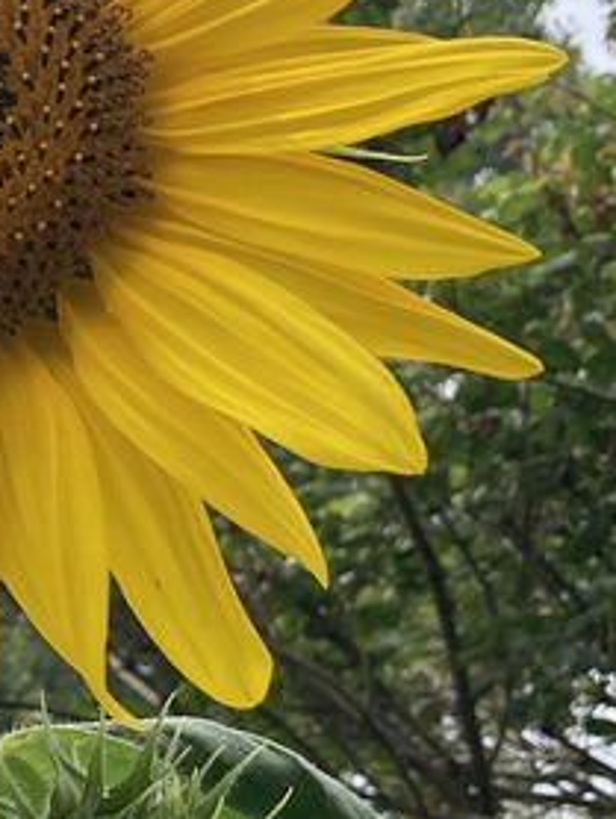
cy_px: 619
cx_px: -233
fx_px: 2440
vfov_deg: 18.9
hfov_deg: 13.7
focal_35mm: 103
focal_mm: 3.99
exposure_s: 1/1517
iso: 20
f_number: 1.8
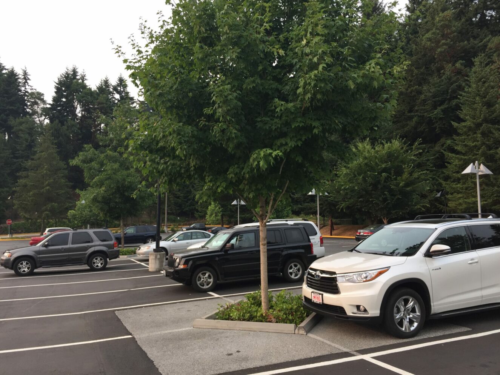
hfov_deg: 61.7
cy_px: 188
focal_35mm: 29
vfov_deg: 48.2
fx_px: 419
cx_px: 250
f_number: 2.2
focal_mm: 4.15
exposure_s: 1/291
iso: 32
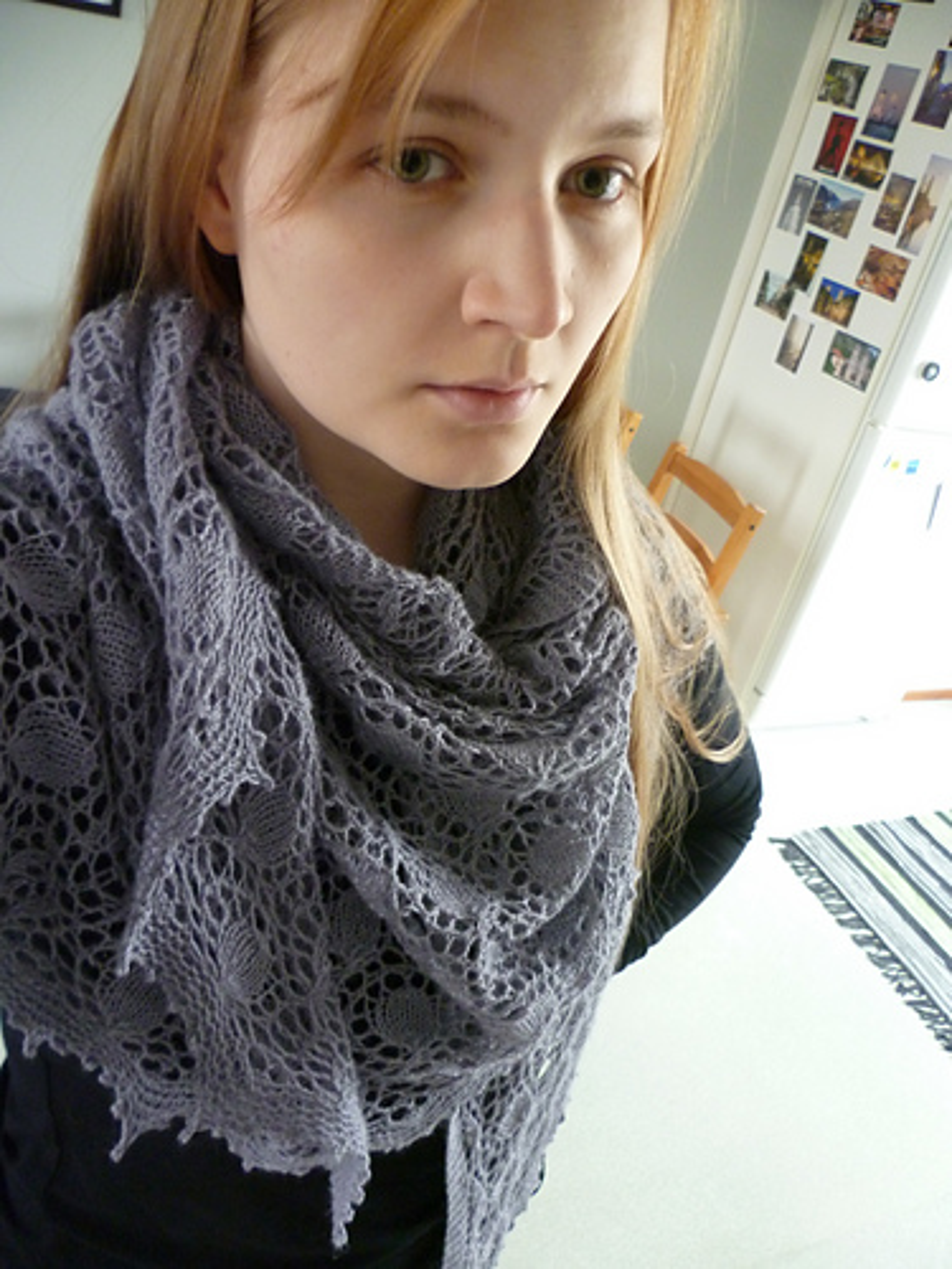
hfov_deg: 49.7
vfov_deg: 63.4
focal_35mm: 28
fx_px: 1027
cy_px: 634
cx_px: 476
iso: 400
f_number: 2.8
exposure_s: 1/8
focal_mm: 5
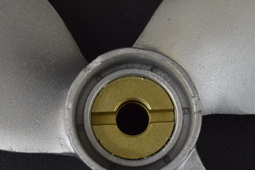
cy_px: 143
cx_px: 138
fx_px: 789
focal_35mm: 111
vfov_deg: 12.3
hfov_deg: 18.3
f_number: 8
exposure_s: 1/250
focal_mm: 27
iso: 320
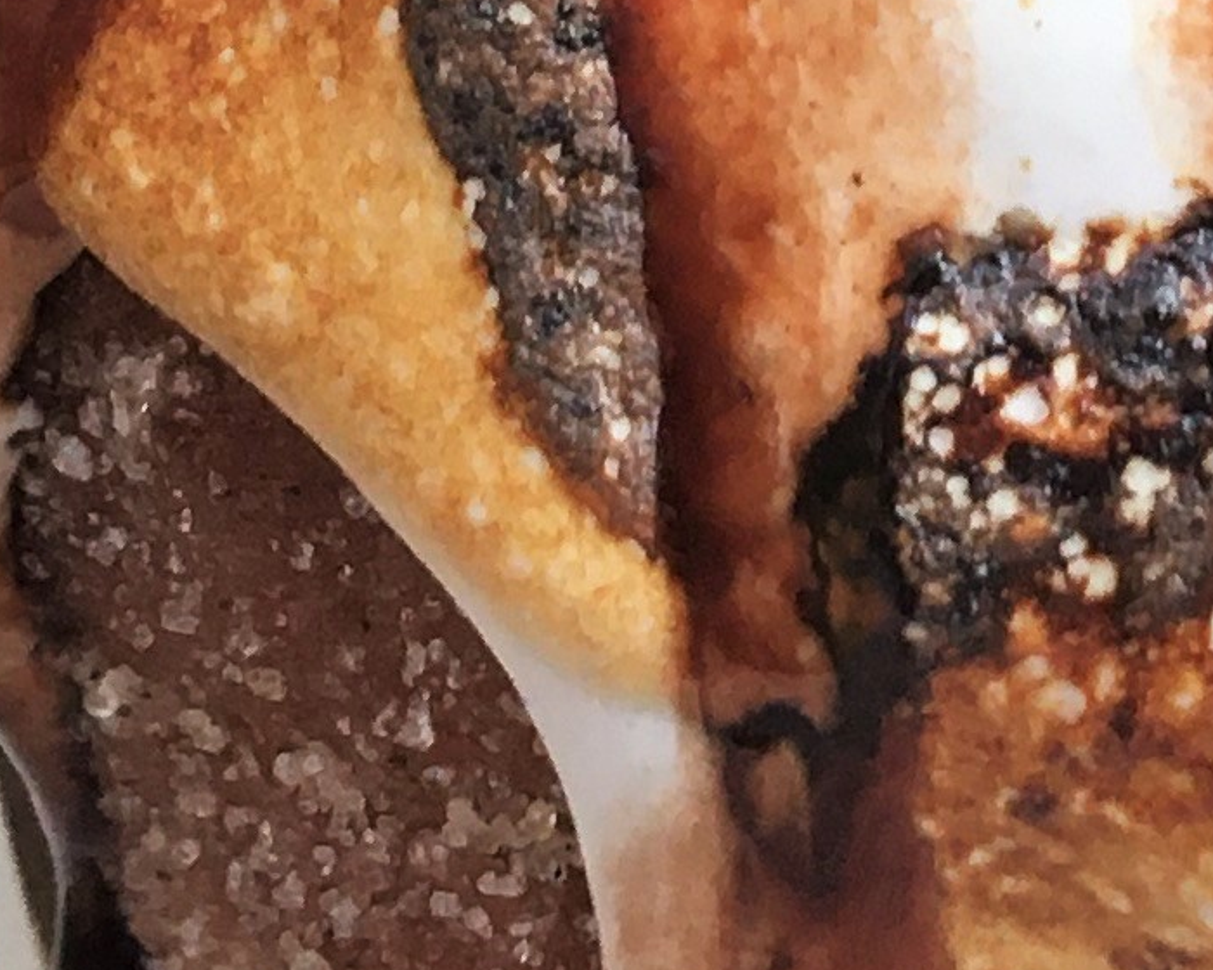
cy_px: -643
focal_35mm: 163
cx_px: 1294
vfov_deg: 9.1
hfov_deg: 11.7
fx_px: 5852
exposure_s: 1/40
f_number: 2.2
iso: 32
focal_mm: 4.15
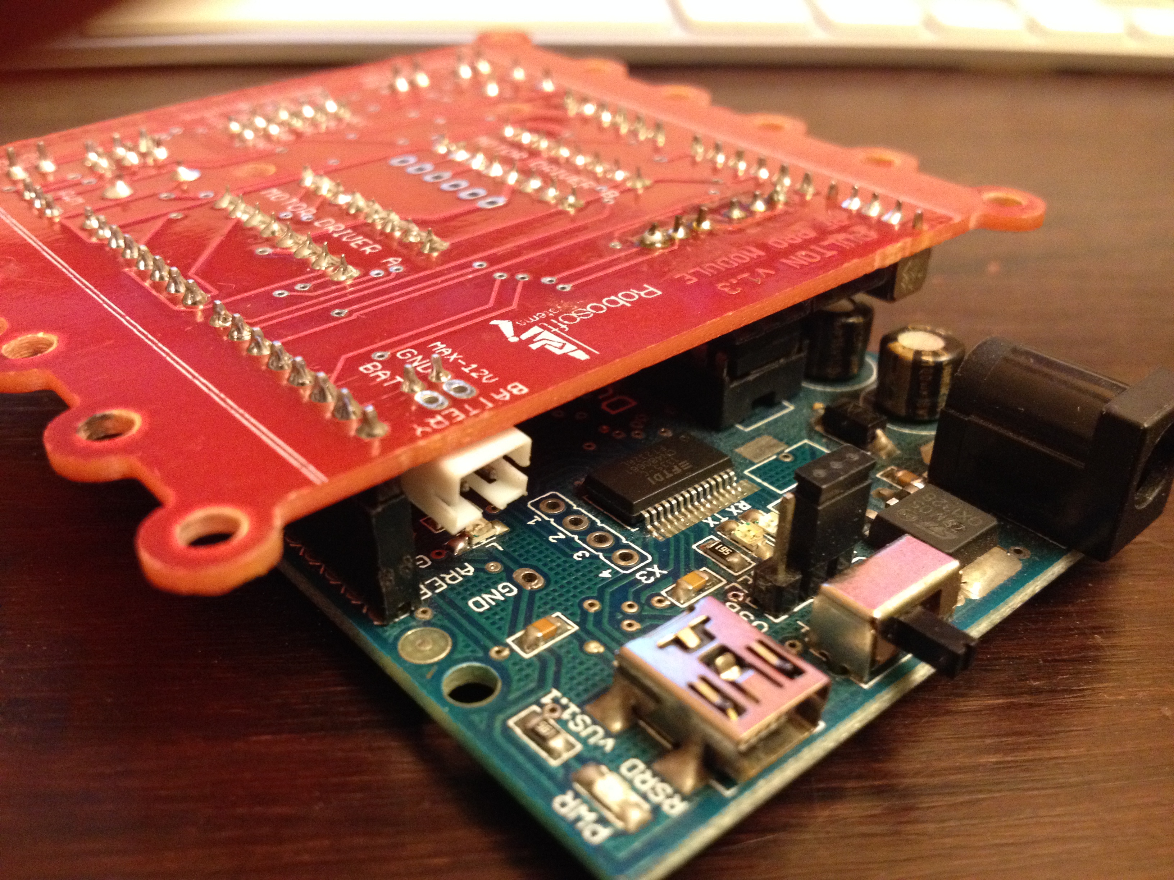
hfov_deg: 52.6
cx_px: 587
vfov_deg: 40.7
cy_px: 440
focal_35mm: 35
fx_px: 1187
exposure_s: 1/17
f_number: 2.4
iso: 400
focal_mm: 4.28
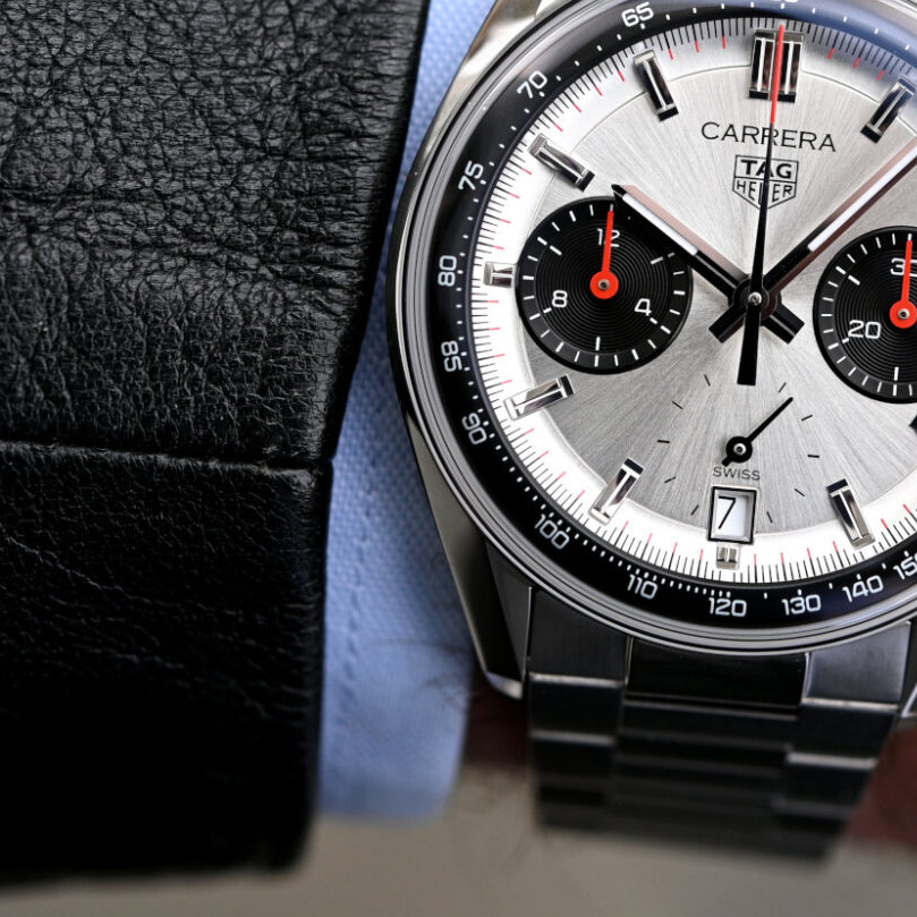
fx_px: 3866
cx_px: 761
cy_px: 294
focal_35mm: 129
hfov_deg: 13.4
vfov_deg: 13.5
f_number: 6.3
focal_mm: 60
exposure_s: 1/200
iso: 400
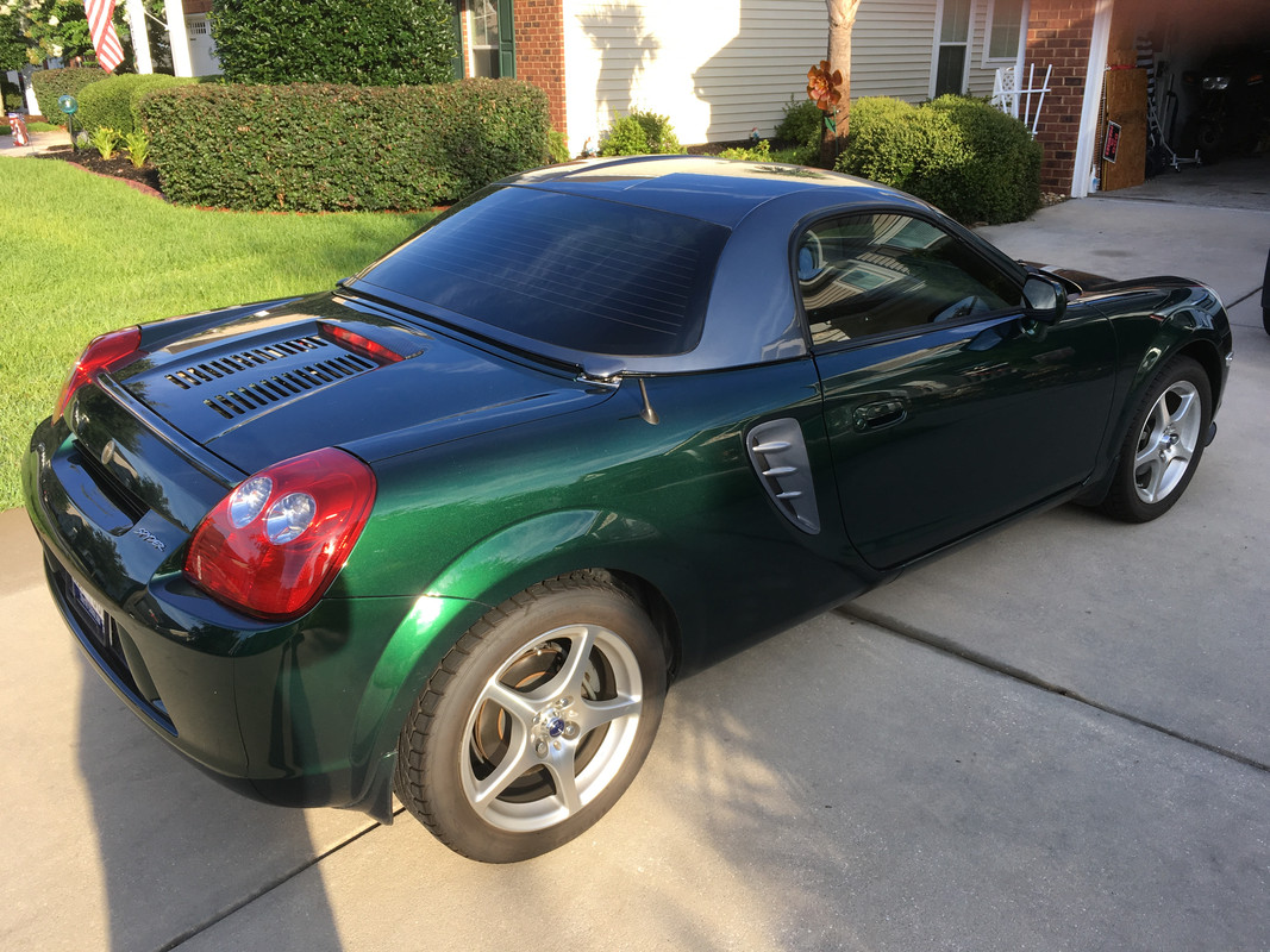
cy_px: 476
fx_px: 1064
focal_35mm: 29
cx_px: 635
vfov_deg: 48.2
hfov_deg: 61.7
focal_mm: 4.15
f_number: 2.2
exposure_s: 1/329
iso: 25
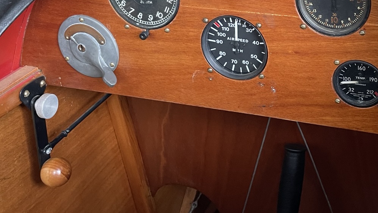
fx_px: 581
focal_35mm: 58
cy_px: -2
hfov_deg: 35.4
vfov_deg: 20.1
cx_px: 273
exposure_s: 1/93
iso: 125
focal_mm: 4.2
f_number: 1.6
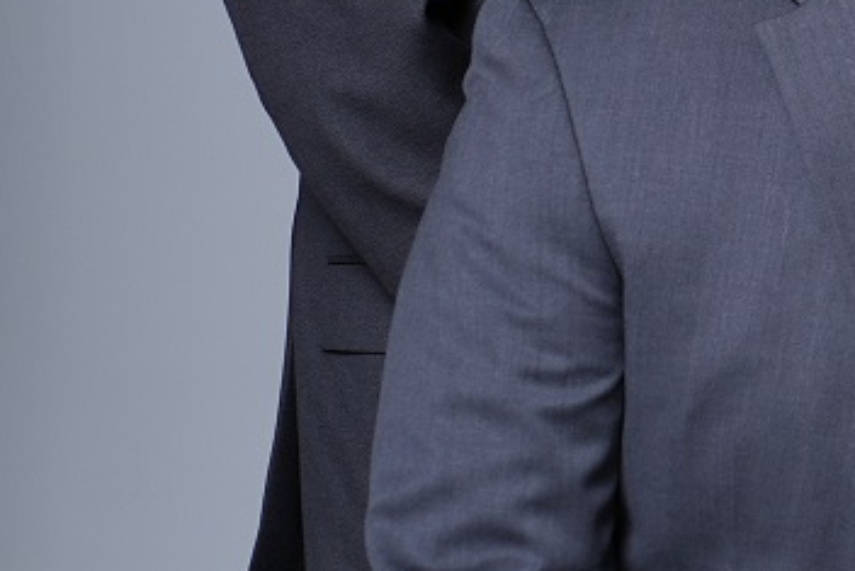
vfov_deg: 3.2
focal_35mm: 423
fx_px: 10050
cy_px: -170
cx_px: 2033
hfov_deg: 4.8
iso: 100
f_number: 6.3
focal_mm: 85
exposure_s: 1/125
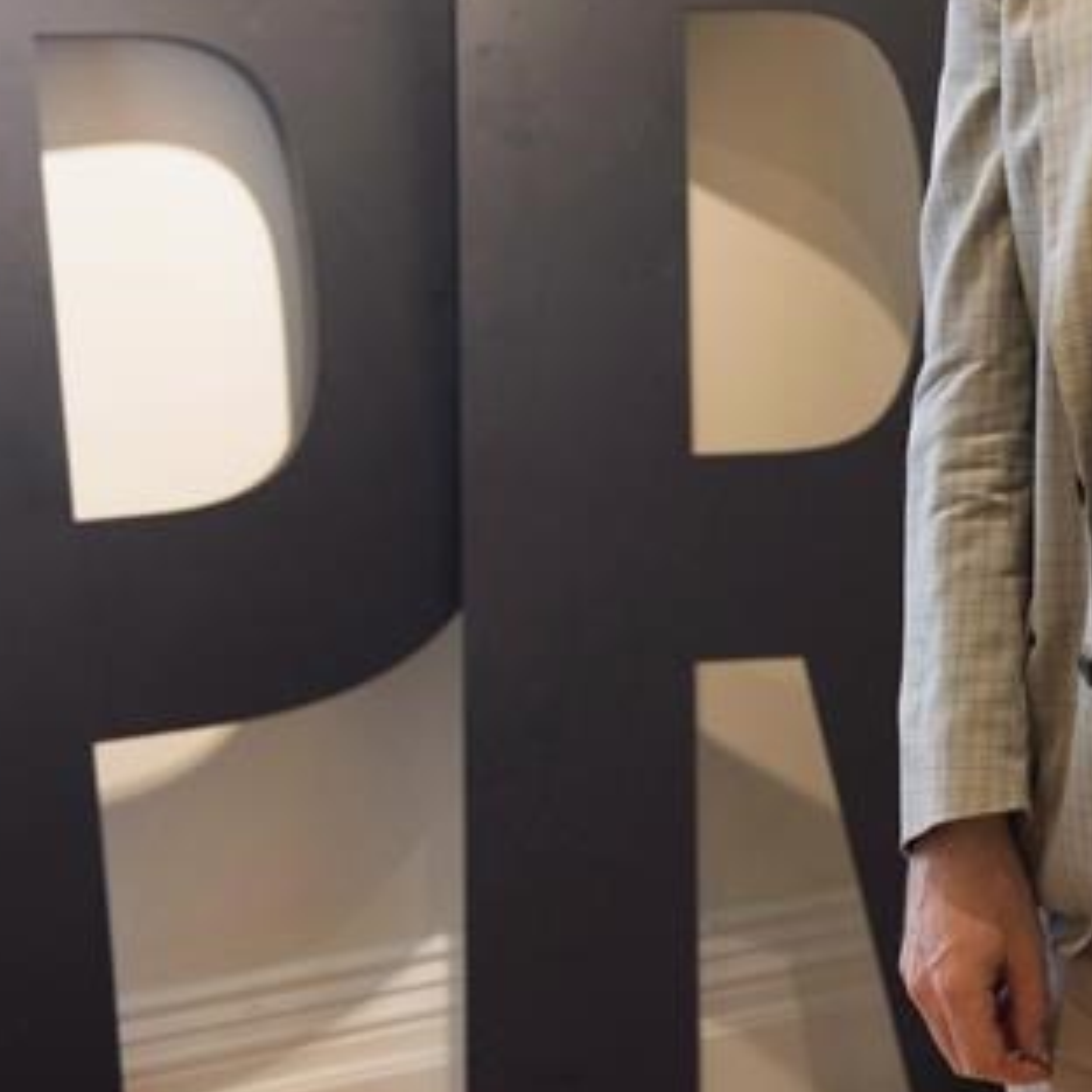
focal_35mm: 106
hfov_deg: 15.6
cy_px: 114
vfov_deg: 16.2
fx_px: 3783
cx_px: 1456
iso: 800
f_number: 3.5
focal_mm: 38
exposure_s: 1/30
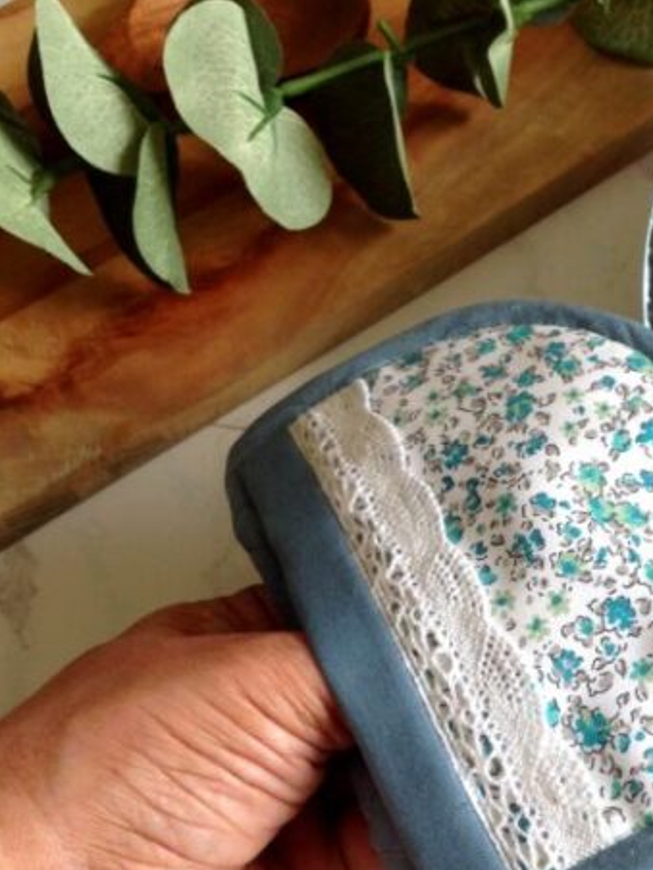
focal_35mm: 66
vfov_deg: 29.2
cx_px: 522
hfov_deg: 22.0
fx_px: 1660
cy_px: 573
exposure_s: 1/120
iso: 50
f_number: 2.4
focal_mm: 4.28
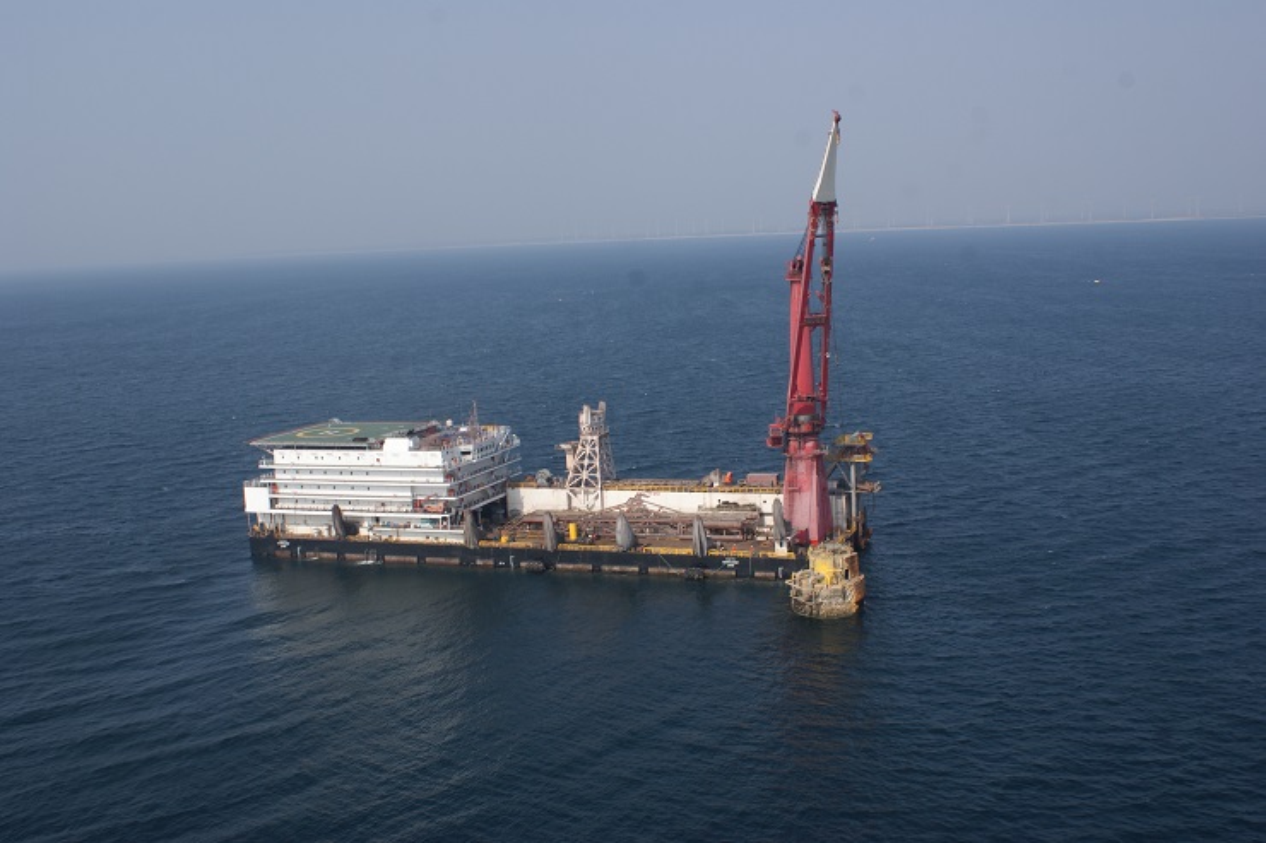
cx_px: 633
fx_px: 1371
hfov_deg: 49.6
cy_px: 422
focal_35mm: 39
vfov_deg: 34.2
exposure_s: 1/125
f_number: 11
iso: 100
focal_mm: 26
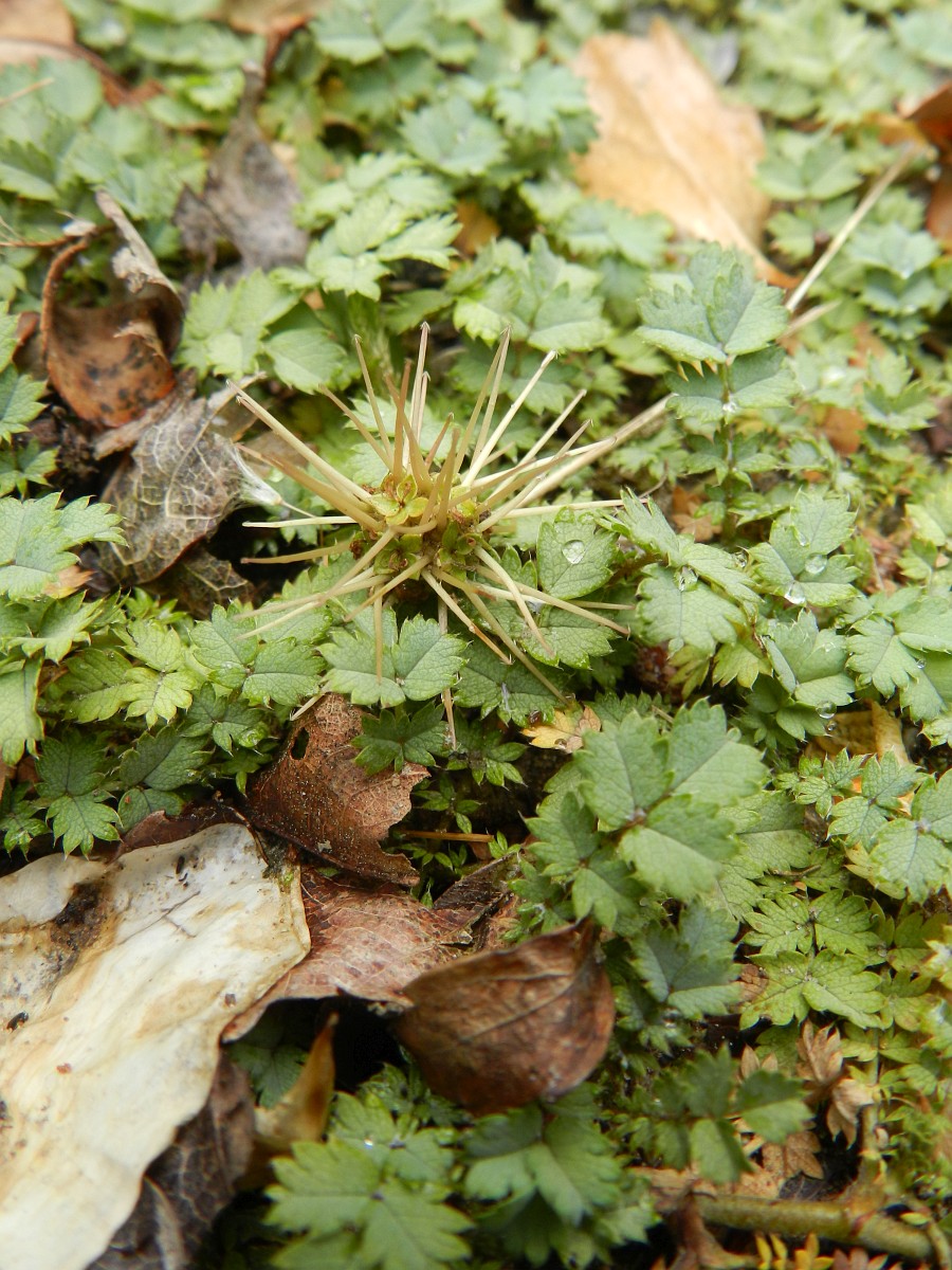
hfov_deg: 44.2
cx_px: 476
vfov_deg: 56.8
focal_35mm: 32
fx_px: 1173
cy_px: 635
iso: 160
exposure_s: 1/160
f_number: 3.7
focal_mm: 5.6
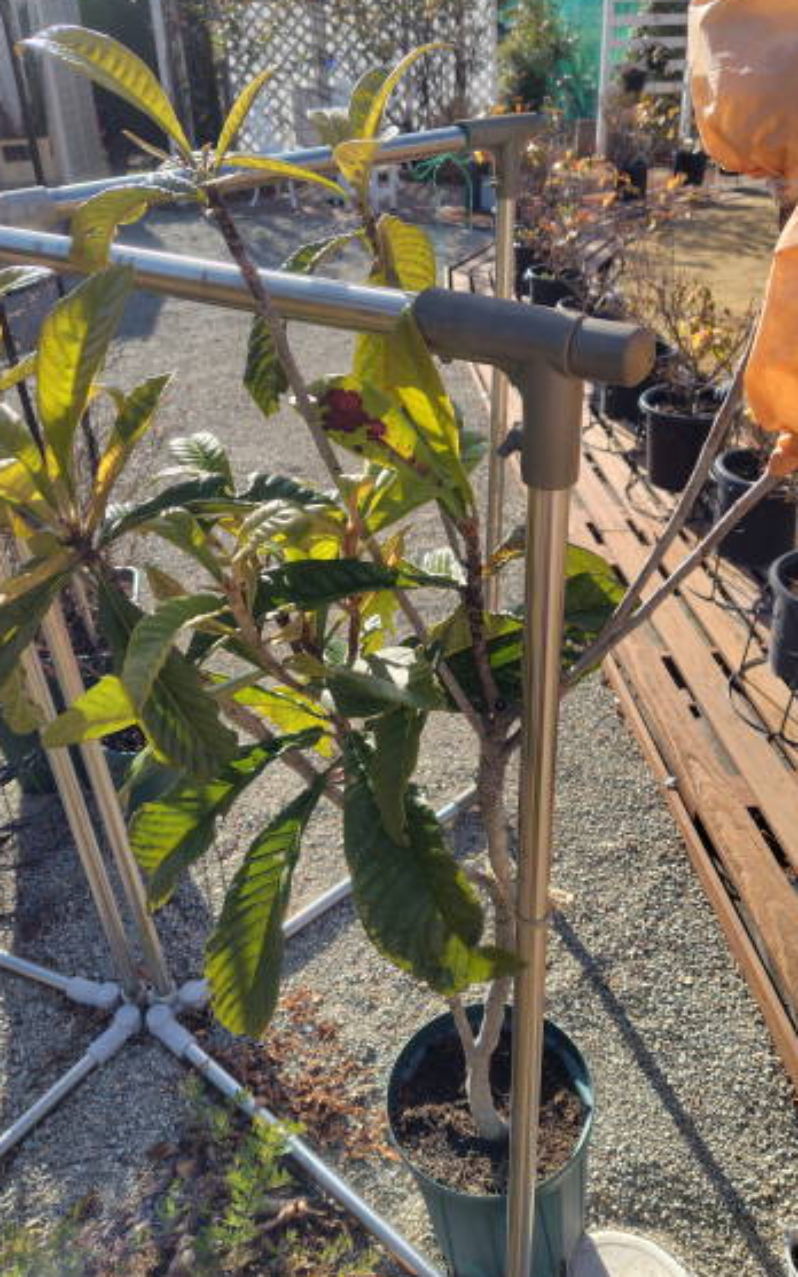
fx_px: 975
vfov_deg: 66.4
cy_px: 592
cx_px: 417
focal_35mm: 28
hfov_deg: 44.5
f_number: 1.9
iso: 50
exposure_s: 1/1034
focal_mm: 5.6
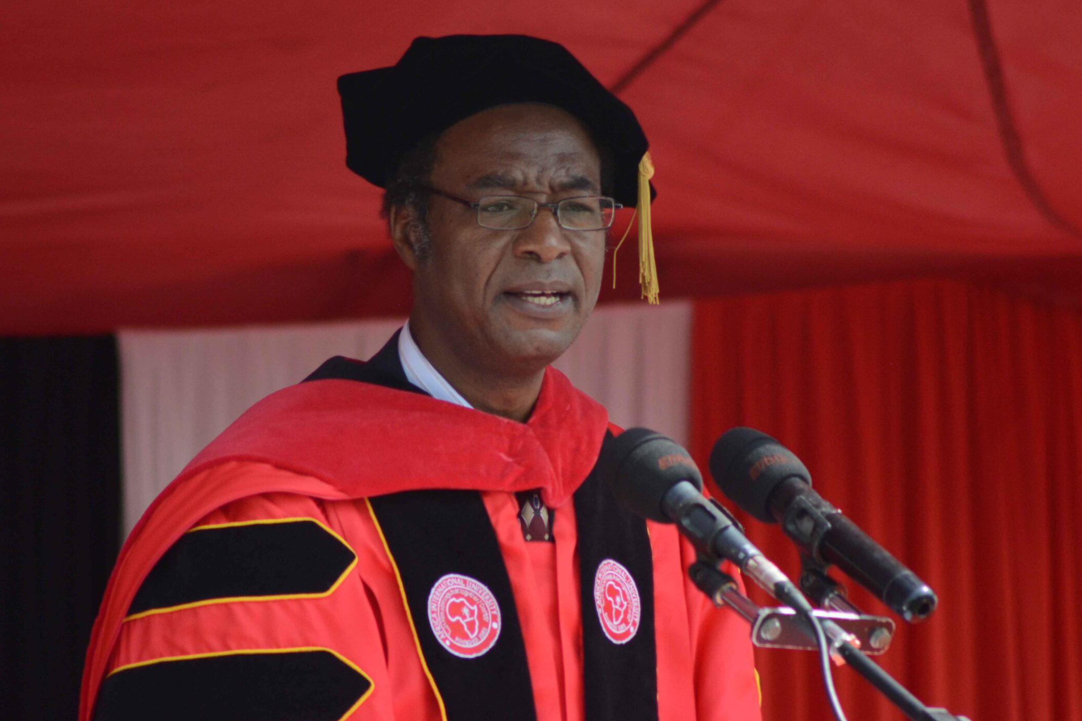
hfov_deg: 3.7
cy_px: 350
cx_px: 578
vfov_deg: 2.5
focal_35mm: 552
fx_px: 16592
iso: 800
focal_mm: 300
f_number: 5.6
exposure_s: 1/1500
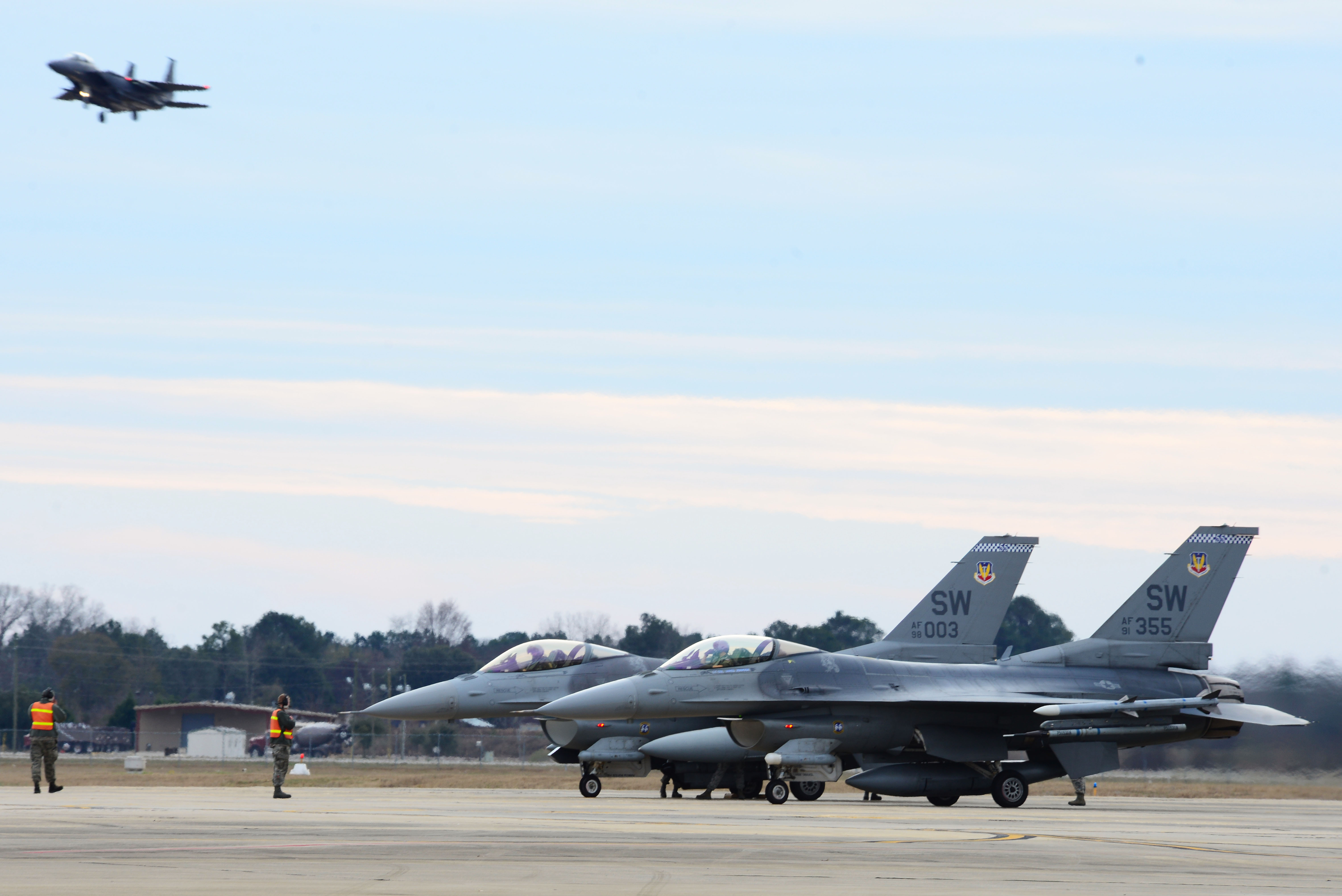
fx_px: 12306
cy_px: 448
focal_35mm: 330
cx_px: 671
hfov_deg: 6.2
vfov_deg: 4.2
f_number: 13
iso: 200
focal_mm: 330
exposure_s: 1/80
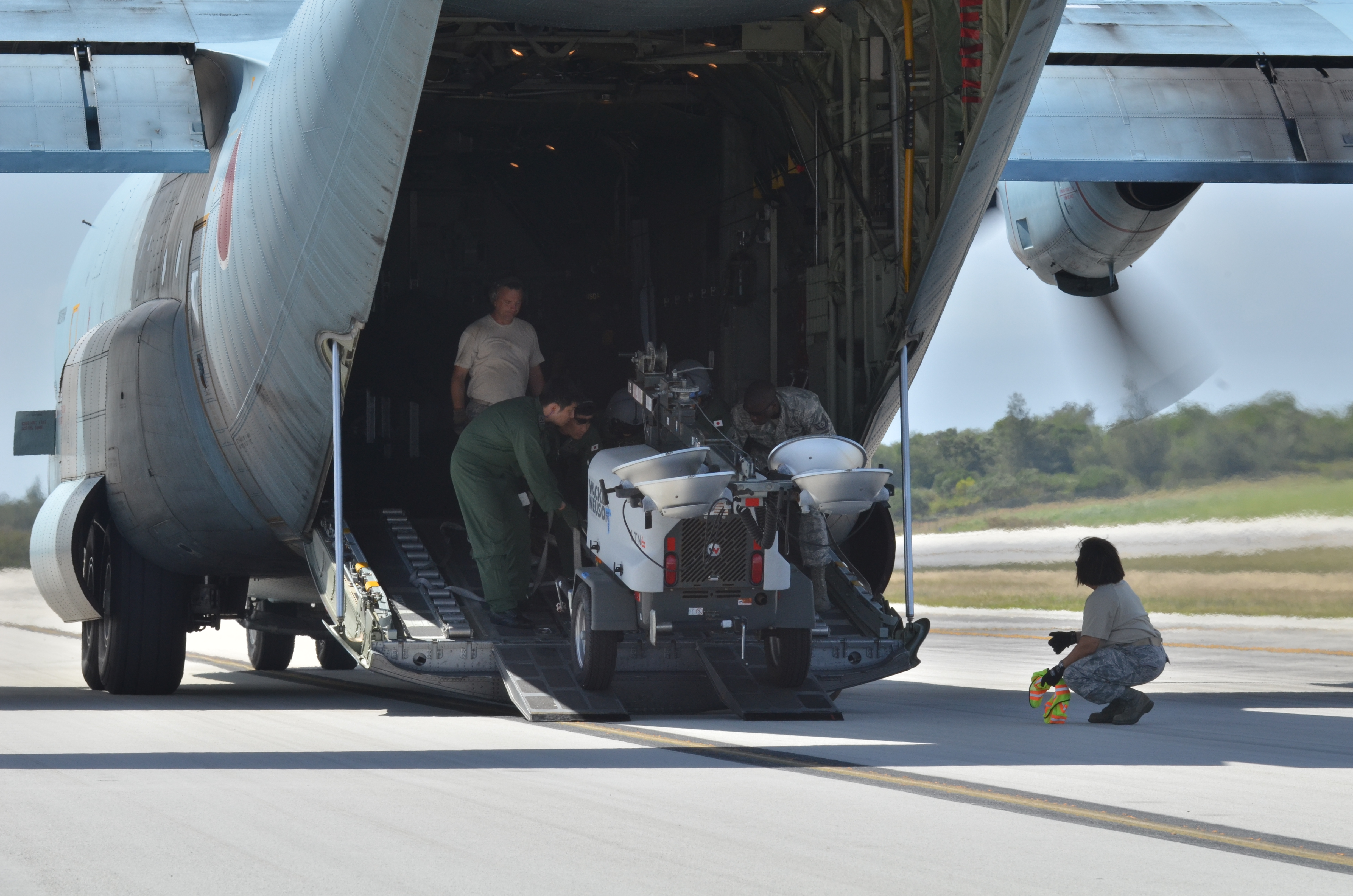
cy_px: 448
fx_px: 6751
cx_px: 676
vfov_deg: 7.6
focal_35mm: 180
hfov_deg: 11.4
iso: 250
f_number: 16
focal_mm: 120
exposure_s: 1/200
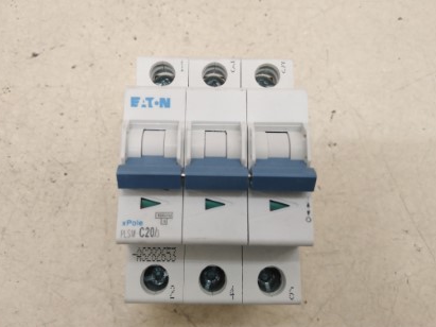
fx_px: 340
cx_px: 212
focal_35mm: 27
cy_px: 161
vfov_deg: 51.3
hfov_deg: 65.3
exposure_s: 1/24
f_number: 1.8
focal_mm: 3.59
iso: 355
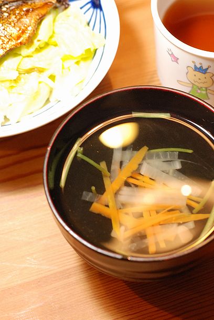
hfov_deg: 18.2
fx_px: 667
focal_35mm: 75
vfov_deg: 27.0
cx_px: 107
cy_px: 160
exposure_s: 1/20
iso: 1000
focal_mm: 50
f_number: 6.3
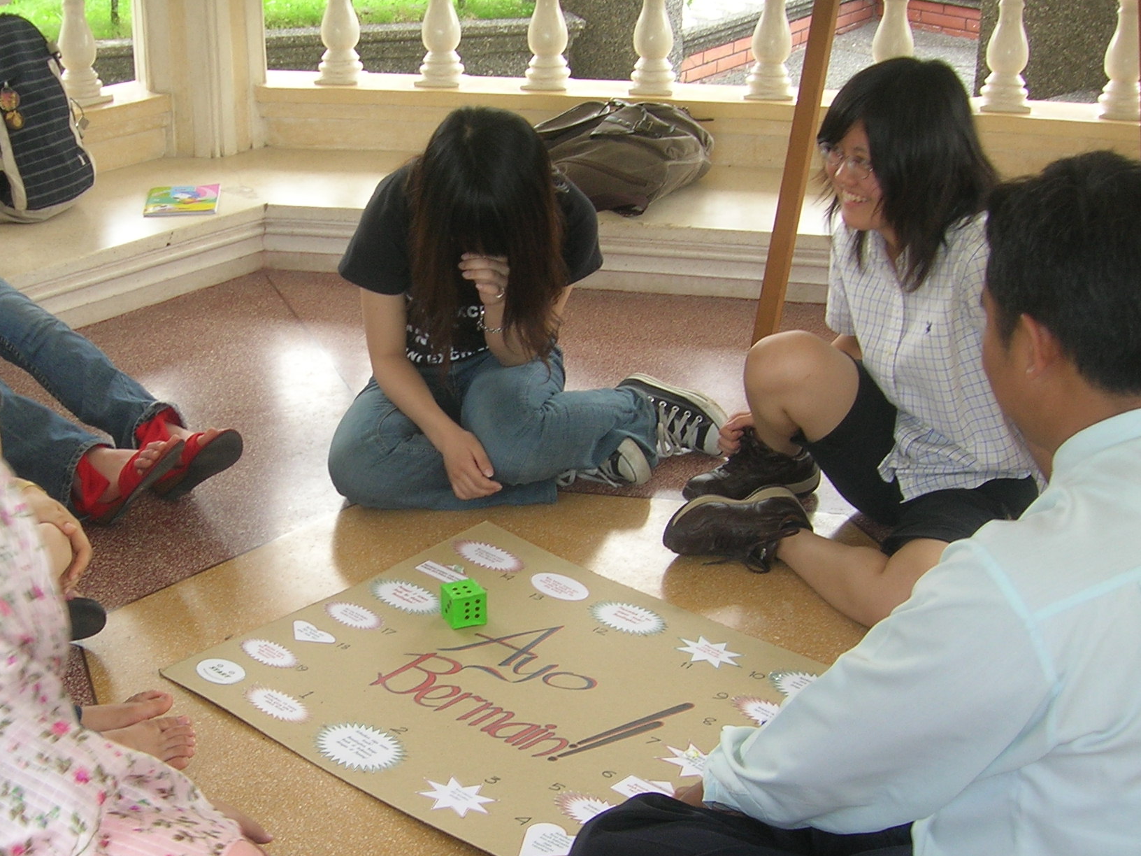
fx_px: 1780
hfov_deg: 35.2
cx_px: 369
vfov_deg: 27.0
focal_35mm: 54
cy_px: 499
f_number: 2.9
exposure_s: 1/51.2
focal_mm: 5.7
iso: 50
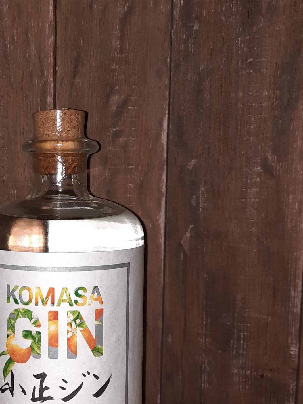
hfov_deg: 31.2
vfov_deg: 41.9
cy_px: 241
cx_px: 52
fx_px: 525
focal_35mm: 45
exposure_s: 1/17
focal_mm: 4.6
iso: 1600
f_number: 2
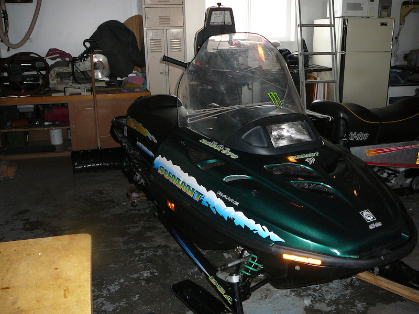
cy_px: 157
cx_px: 210
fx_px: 424
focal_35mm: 35
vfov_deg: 40.7
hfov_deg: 52.6
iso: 200
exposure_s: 1/30
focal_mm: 5.2
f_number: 2.8
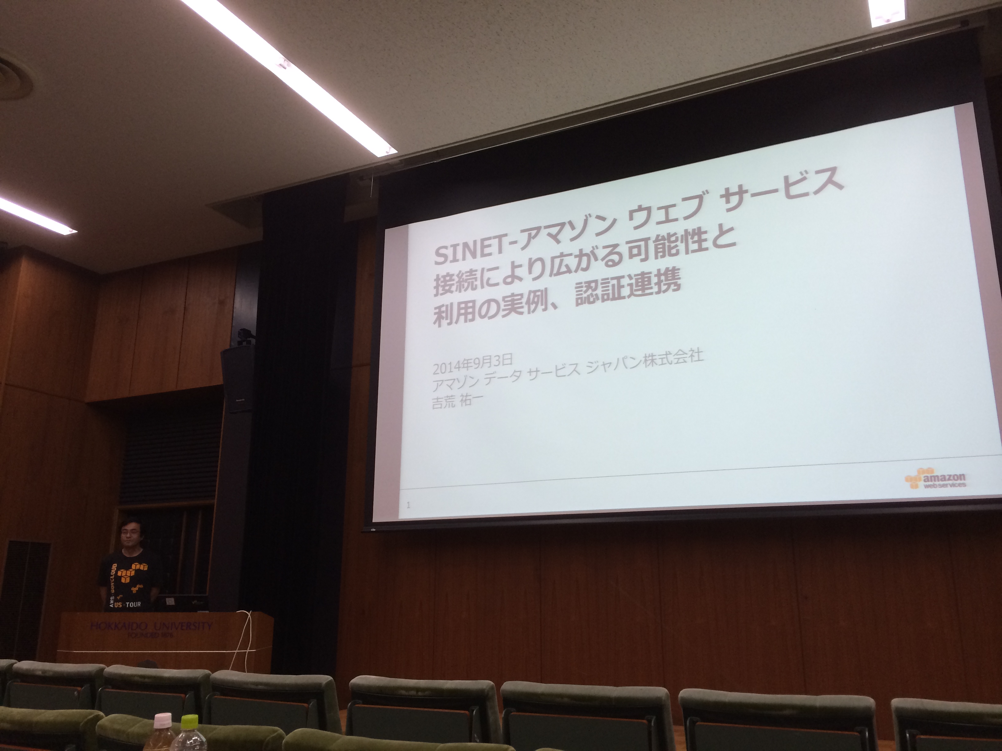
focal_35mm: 30
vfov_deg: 46.8
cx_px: 501
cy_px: 376
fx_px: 868
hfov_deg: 60.0
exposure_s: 1/30
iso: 40
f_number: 2.2
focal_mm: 4.12
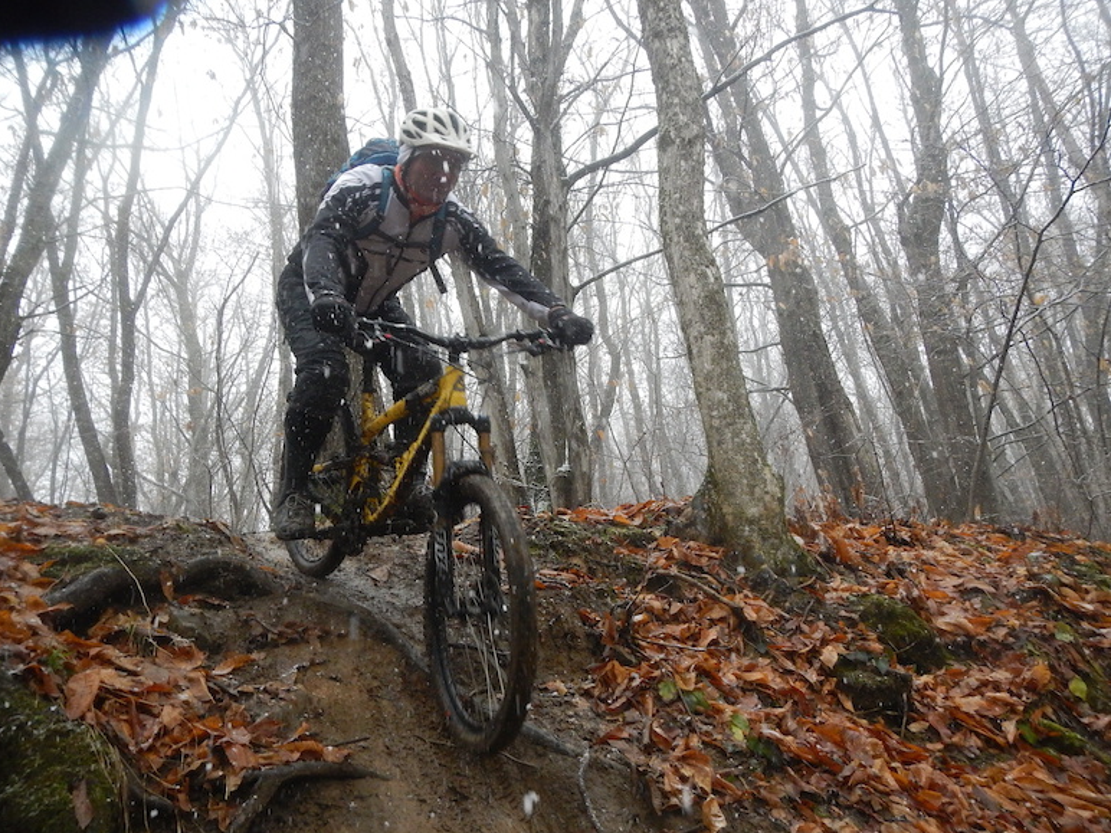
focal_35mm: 29
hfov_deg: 61.6
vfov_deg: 48.2
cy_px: 427
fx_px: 931
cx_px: 537
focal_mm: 5
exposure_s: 1/200
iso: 400
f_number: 3.9
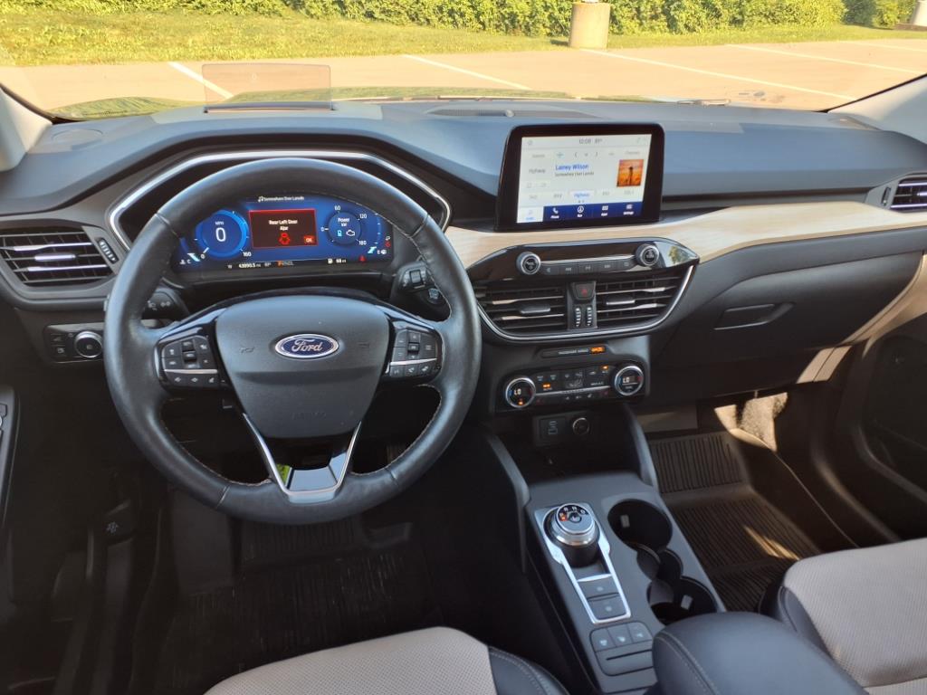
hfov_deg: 65.3
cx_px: 464
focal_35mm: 27
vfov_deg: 51.4
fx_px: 723
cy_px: 348
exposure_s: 1/100
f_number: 1.9
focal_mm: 3.58
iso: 40
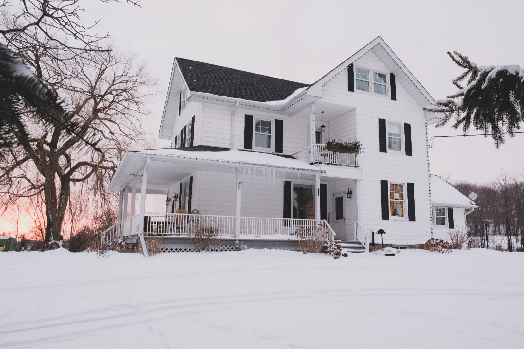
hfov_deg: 67.4
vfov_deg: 47.9
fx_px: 393
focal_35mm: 27
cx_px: 262
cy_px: 174
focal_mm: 18
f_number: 10
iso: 400
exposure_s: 1/20
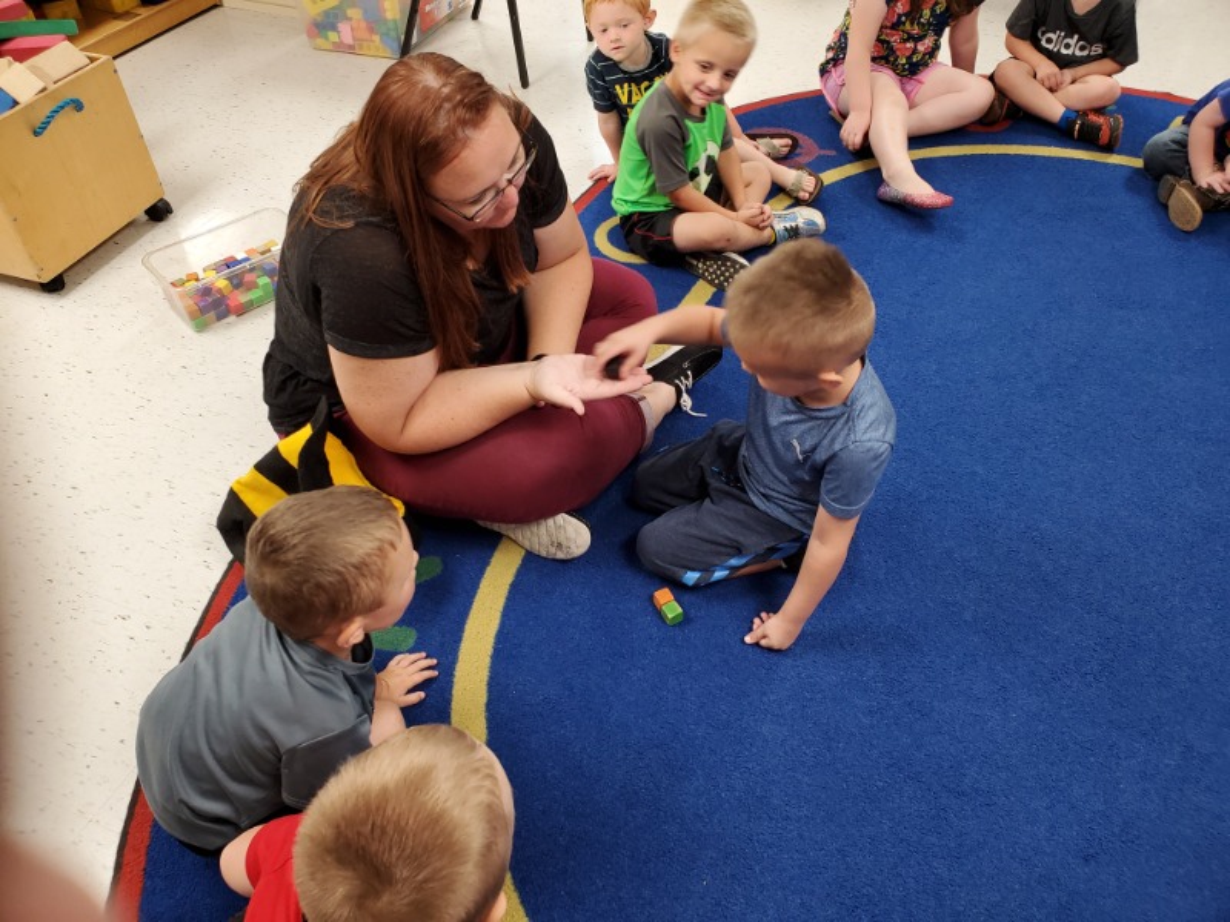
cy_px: 461
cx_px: 615
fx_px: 924
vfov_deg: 53.1
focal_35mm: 26
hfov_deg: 67.3
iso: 200
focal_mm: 4.3
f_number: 2.4
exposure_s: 1/39
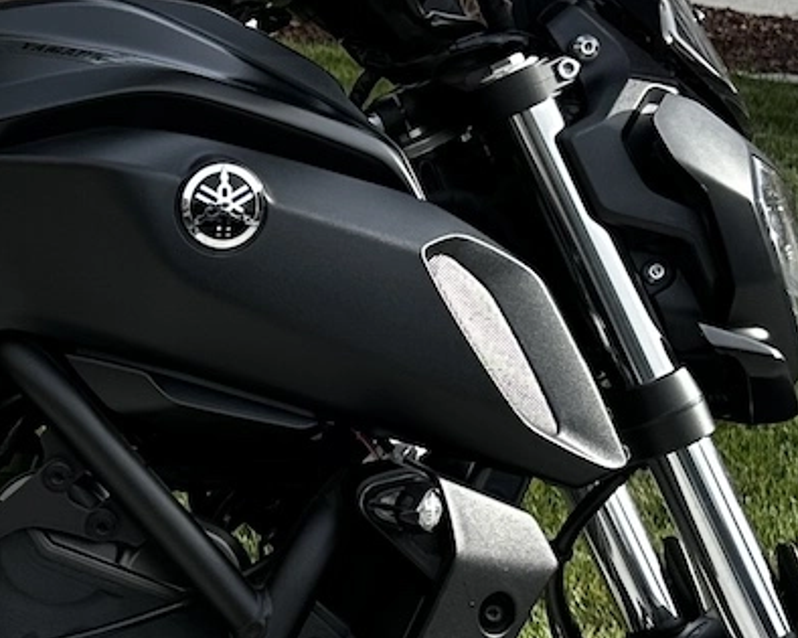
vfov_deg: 12.8
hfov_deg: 15.3
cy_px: 442
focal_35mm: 120
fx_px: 2833
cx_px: -233
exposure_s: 1/1779
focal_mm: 6.86
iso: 80
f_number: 1.78
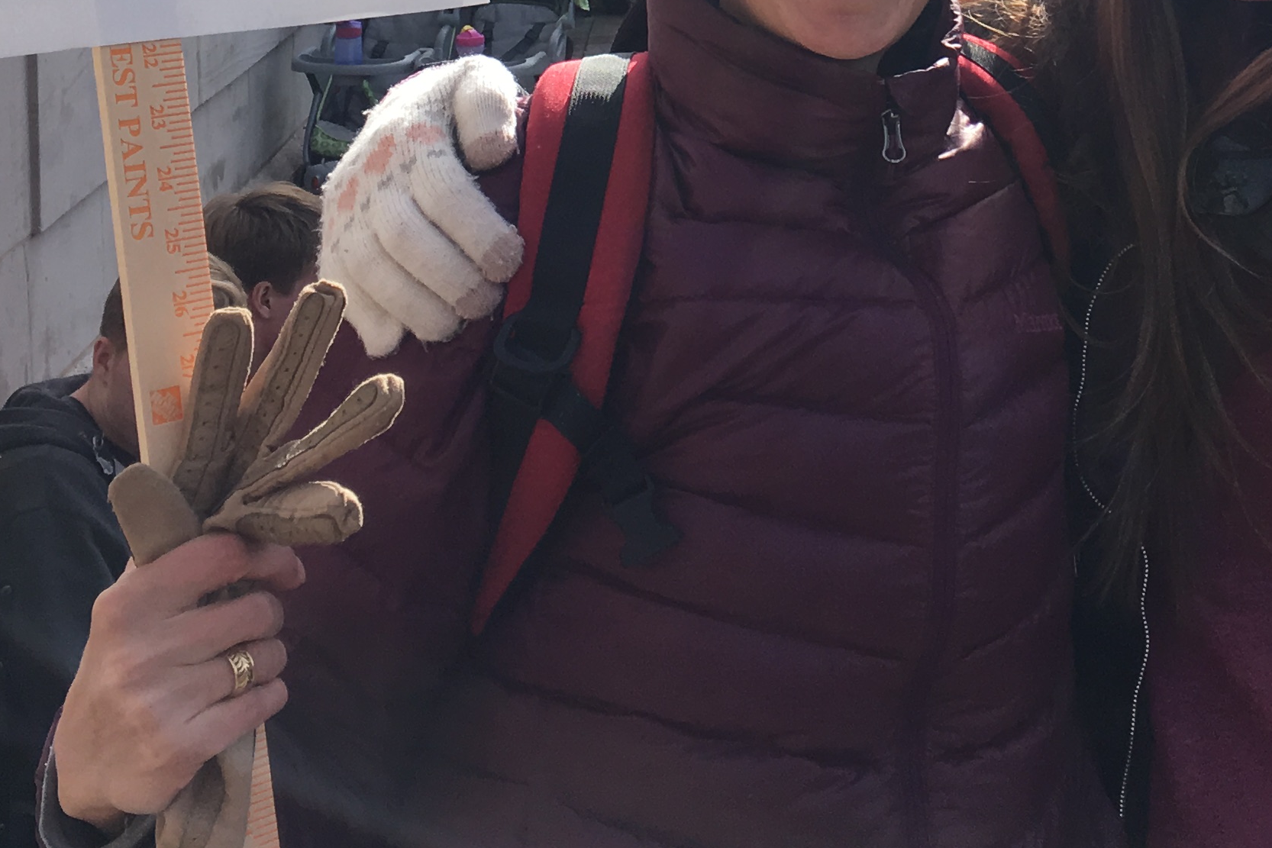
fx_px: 2579
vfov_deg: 17.5
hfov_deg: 27.2
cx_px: 1000
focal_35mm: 73
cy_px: -272
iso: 25
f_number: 2.2
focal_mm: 4.15
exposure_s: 1/810
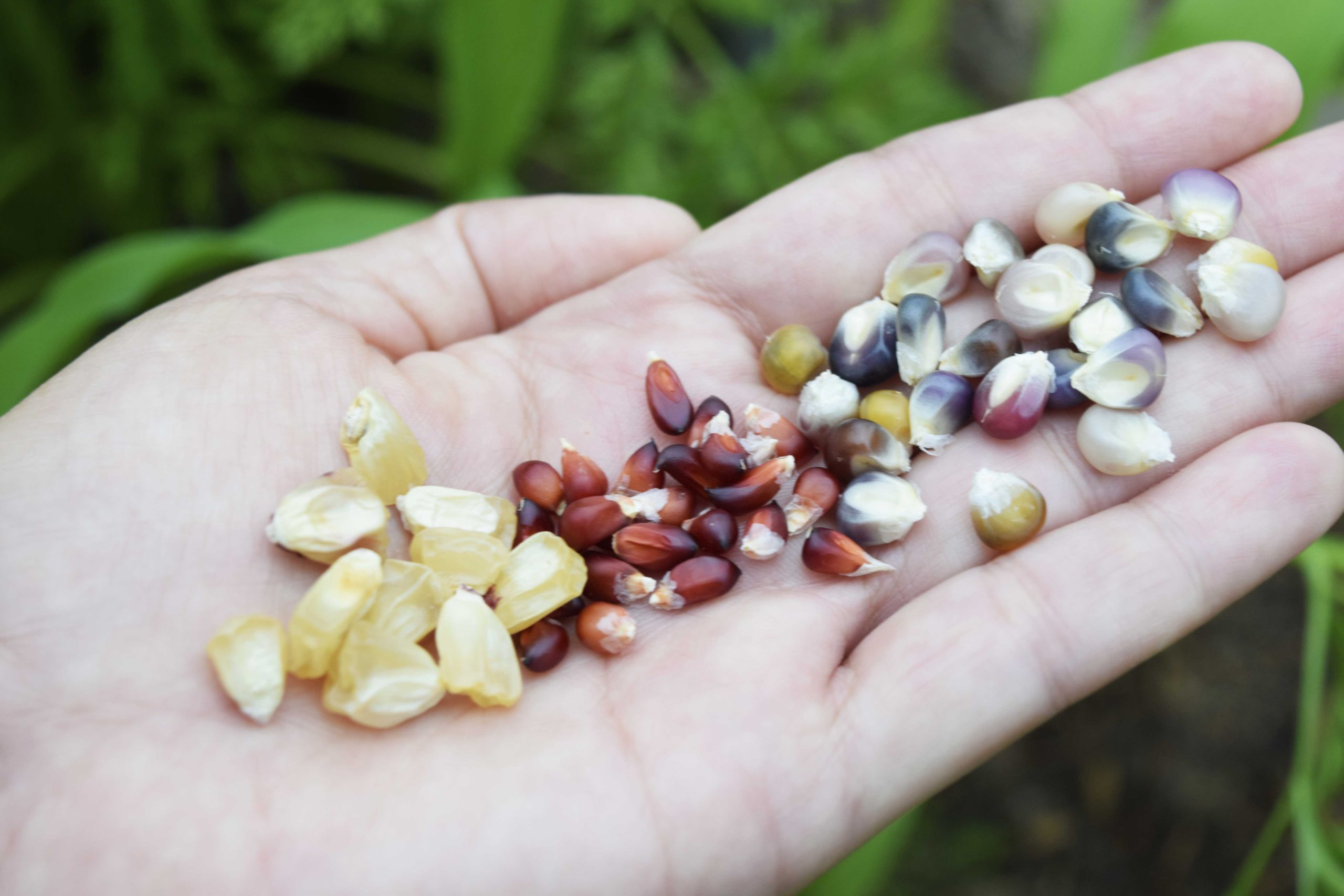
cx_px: 672
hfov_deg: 33.4
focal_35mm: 60
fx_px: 2240
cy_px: 448
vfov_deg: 22.6
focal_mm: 40
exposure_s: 1/50
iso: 400
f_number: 6.3
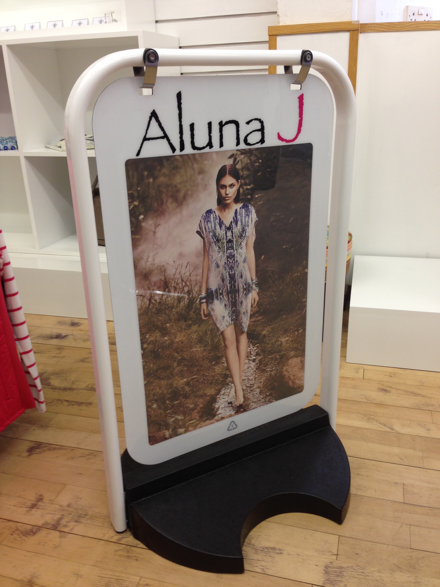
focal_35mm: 33
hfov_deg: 42.9
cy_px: 294
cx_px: 220
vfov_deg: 55.4
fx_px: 559
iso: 64
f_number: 2.4
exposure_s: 1/20
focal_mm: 4.12
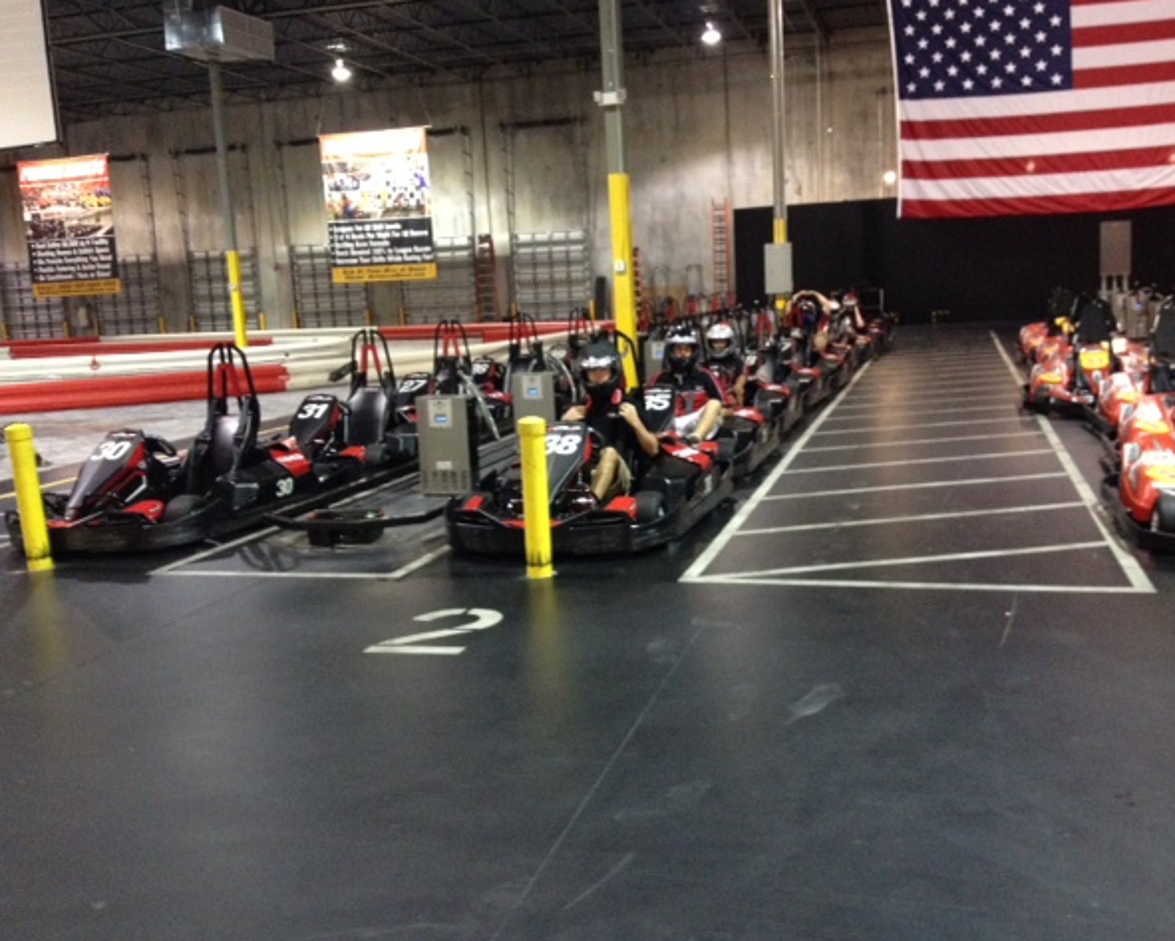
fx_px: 1287
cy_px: 468
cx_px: 620
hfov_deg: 49.1
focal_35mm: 37
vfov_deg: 40.1
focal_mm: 4.28
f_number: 2.4
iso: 400
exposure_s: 1/15
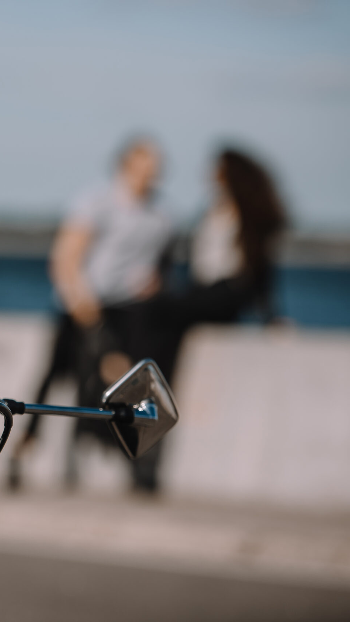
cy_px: 310
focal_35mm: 205
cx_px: -65
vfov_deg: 10.5
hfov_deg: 5.9
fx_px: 3382
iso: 200
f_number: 3.2
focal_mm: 130
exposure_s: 1/5000
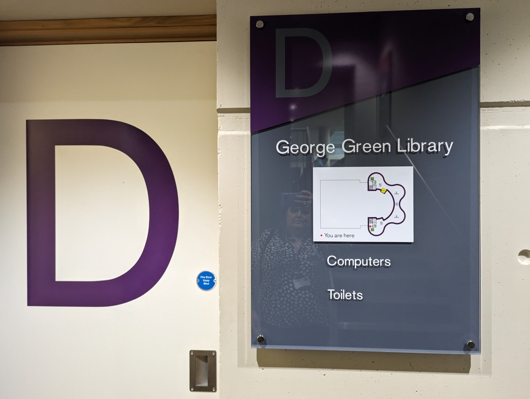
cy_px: 200
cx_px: 265
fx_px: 368
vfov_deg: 56.9
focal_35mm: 24
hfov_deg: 71.5
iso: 461
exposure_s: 1/100
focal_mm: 6.81
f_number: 1.85
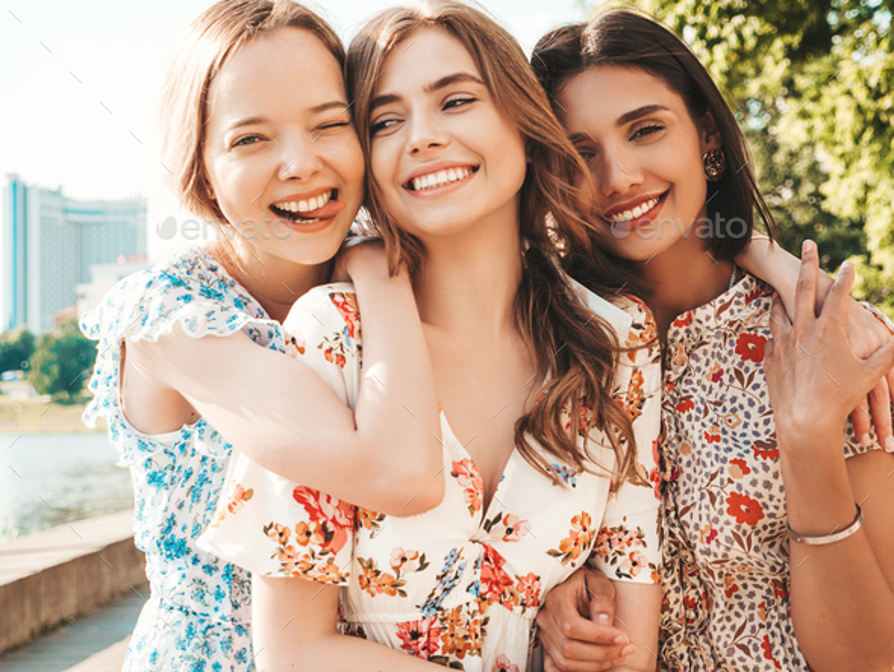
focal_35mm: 60
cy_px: 336
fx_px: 1550
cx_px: 447
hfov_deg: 32.2
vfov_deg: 24.4
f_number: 3.5
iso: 100
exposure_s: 1/400
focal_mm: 30
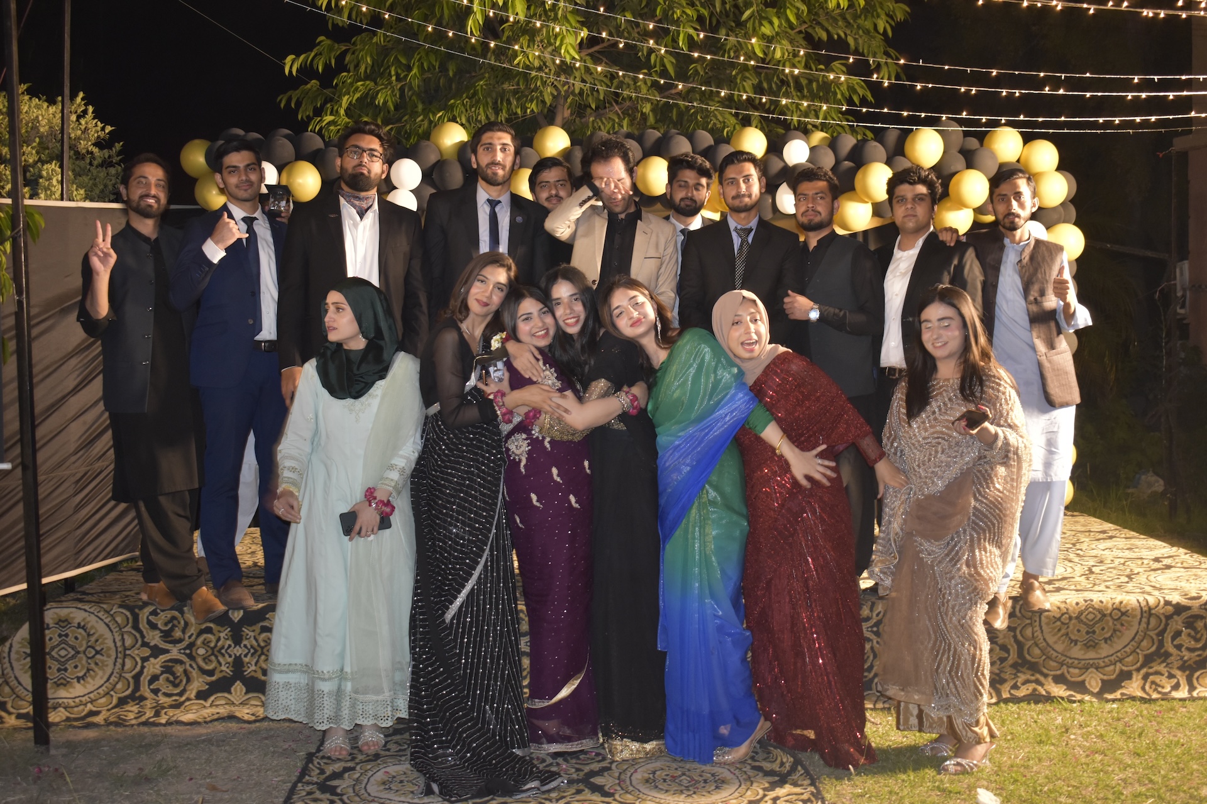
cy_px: 402
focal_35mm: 42
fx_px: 1408
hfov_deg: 46.4
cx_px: 604
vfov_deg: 31.9
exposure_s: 1/30
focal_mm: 28
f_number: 4.2
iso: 1100
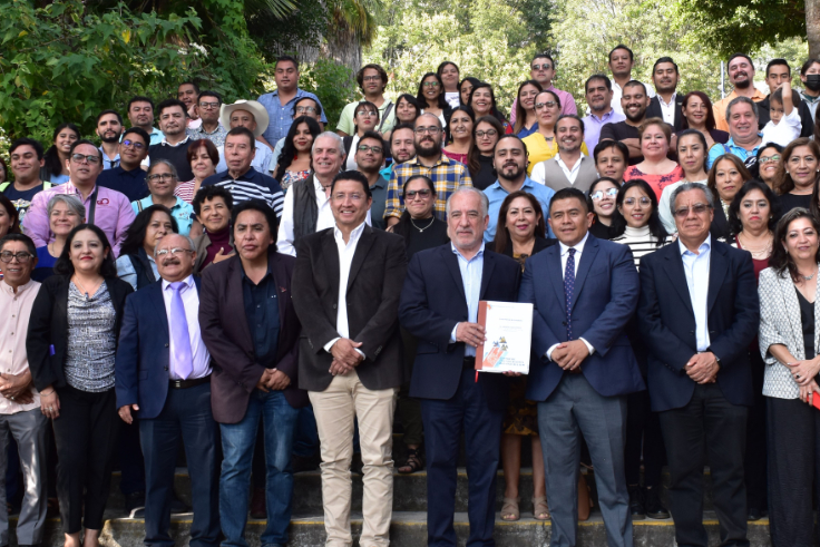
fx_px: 1002
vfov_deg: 30.5
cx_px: 477
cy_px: 260
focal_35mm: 44
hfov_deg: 44.3
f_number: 9
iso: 400
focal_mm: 18
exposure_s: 1/125
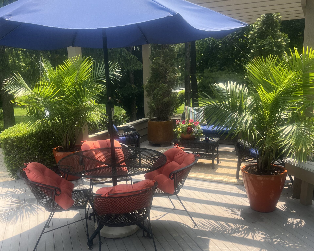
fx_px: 316
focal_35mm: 34
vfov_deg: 43.3
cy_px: 143
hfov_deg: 52.8
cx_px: 157
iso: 50
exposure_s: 1/928
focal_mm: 5.1
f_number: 1.6
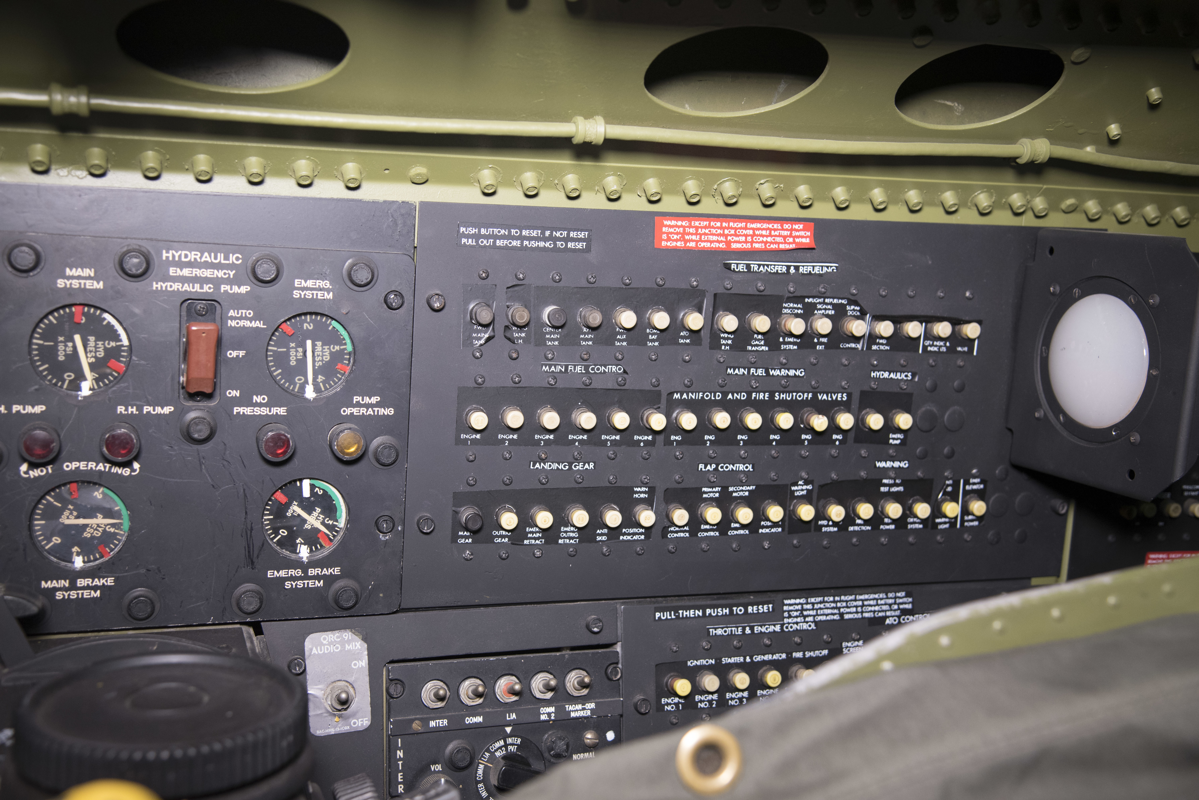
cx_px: 600
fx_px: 1266
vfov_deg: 35.1
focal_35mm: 38
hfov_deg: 50.7
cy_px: 400
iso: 1250
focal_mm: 38
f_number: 4.5
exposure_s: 1/80
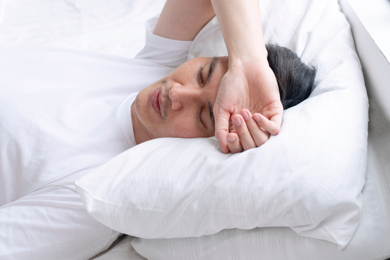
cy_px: 130
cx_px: 195
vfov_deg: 13.4
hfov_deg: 20.0
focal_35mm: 102
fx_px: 1105
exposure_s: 1/160
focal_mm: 68
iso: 125
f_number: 4
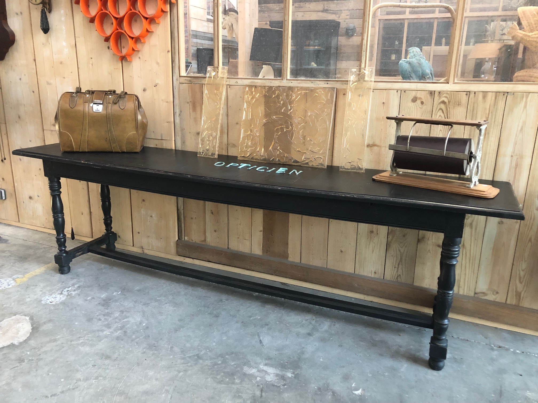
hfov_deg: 63.4
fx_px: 435
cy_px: 202
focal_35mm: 28
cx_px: 269
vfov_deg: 49.7
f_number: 1.8
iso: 80
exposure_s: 1/15
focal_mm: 3.99
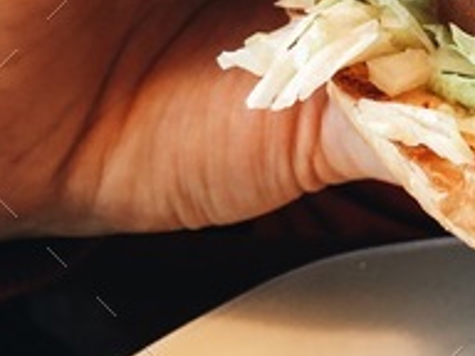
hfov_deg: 19.7
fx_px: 1221
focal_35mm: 89
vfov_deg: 16.0
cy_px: -61
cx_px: 663
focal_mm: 4.15
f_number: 2.2
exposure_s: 1/30
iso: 100
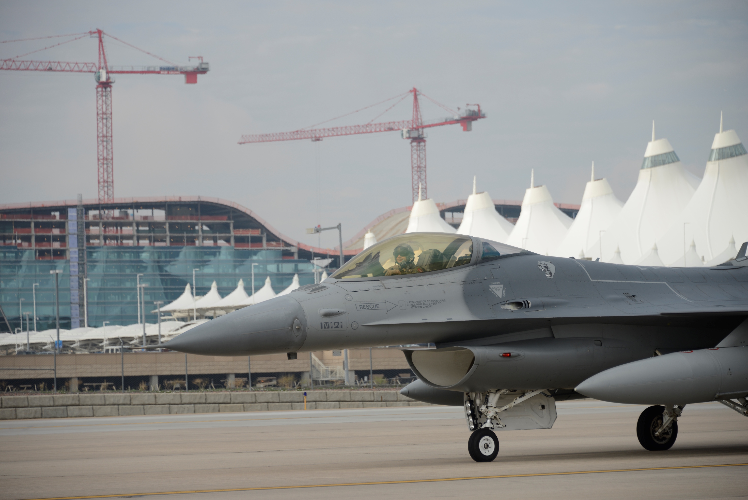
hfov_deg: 13.7
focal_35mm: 150
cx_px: 374
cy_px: 250
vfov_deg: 9.2
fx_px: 3118
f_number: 5.6
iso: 125
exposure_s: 1/640
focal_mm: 150
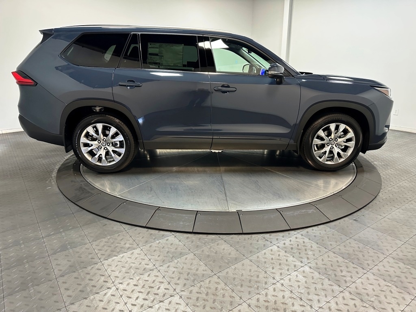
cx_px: 208
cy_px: 156
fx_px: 288
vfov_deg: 56.8
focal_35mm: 24
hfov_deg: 71.6
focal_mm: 6.86
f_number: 1.78
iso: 640
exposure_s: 1/60
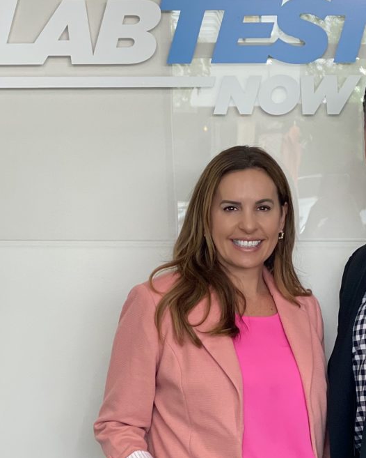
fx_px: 1976
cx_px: 133
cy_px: 255
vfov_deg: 13.2
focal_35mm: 146
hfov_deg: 10.6
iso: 100
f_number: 2.2
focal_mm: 7.5
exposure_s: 1/120
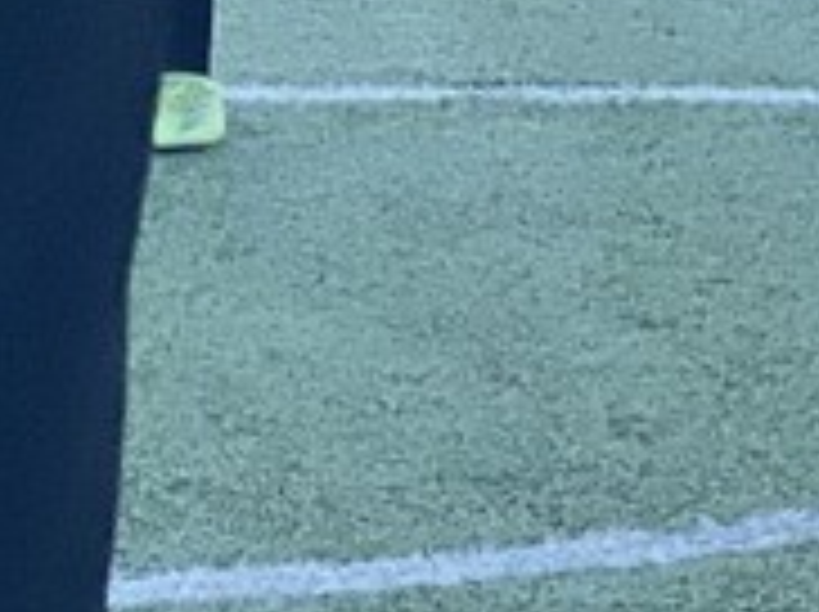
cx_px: -369
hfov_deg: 6.7
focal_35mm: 293
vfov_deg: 4.9
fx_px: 6923
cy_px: -1071
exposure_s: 1/100
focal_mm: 6
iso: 125
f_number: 2
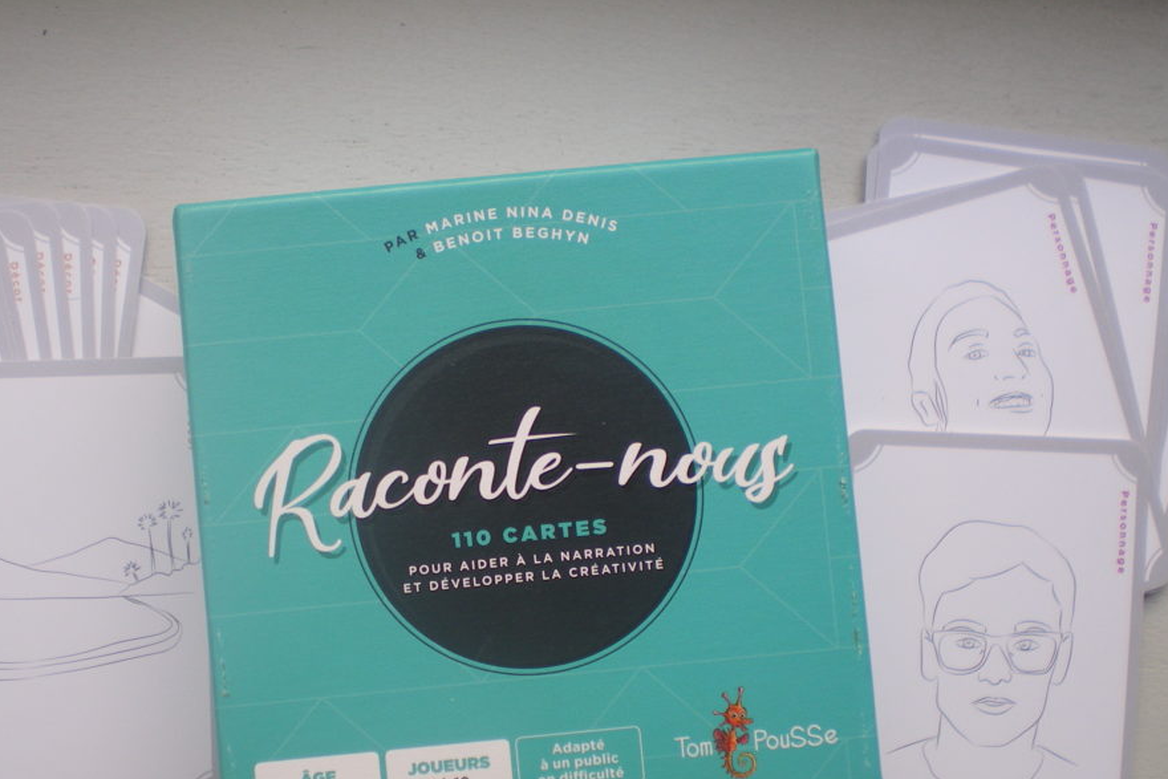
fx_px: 1493
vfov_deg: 29.1
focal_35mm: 46
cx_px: 502
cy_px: 484
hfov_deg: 42.6
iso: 64
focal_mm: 6.3
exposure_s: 1/100
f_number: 3.1
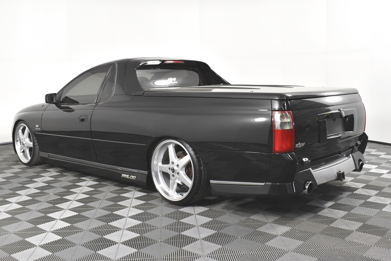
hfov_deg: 51.3
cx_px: 196
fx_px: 407
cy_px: 130
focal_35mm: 38
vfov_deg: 35.5
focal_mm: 25
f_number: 7.1
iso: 1600
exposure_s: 1/200
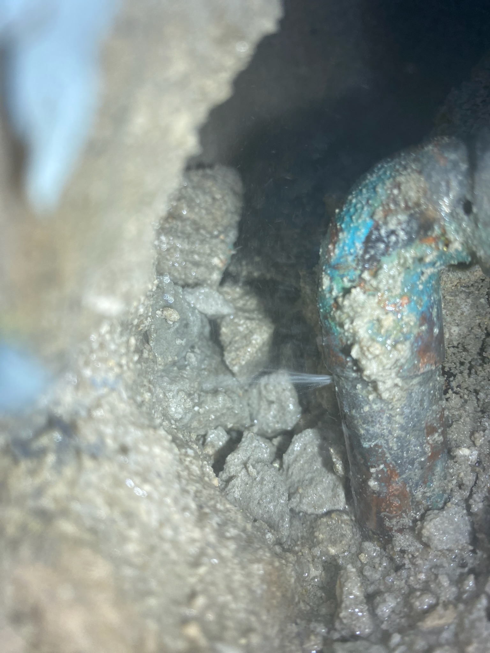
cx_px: 245
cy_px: 326
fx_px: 472
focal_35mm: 25
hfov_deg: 54.9
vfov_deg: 69.4
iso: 32
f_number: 1.8
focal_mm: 4.25
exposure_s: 1/362
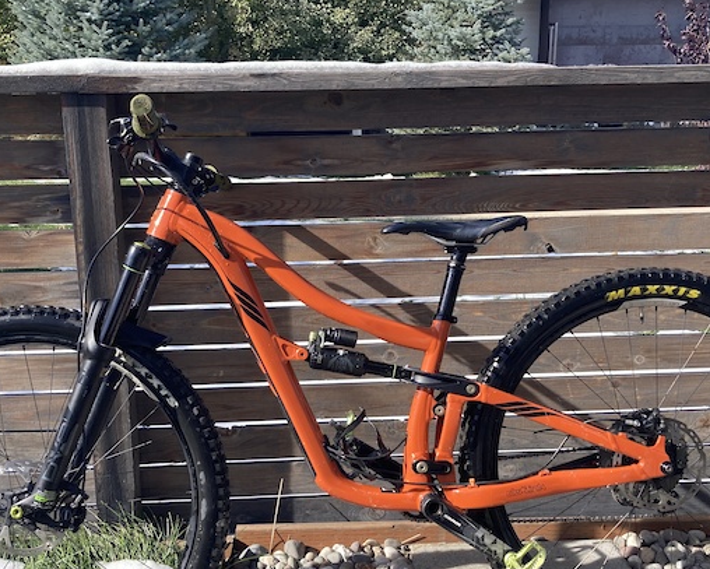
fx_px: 904
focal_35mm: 43
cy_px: 340
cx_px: 341
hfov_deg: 42.9
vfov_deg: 34.8
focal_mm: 3.99
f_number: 1.8
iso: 20
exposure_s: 1/607
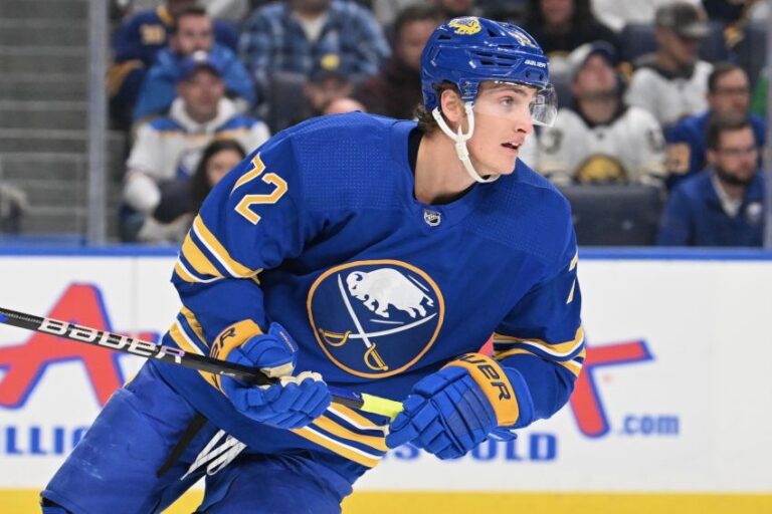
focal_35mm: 130
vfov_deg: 10.5
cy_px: 257
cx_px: 386
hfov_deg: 15.8
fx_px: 2788
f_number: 3.5
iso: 3200
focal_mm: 130
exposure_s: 1/1600
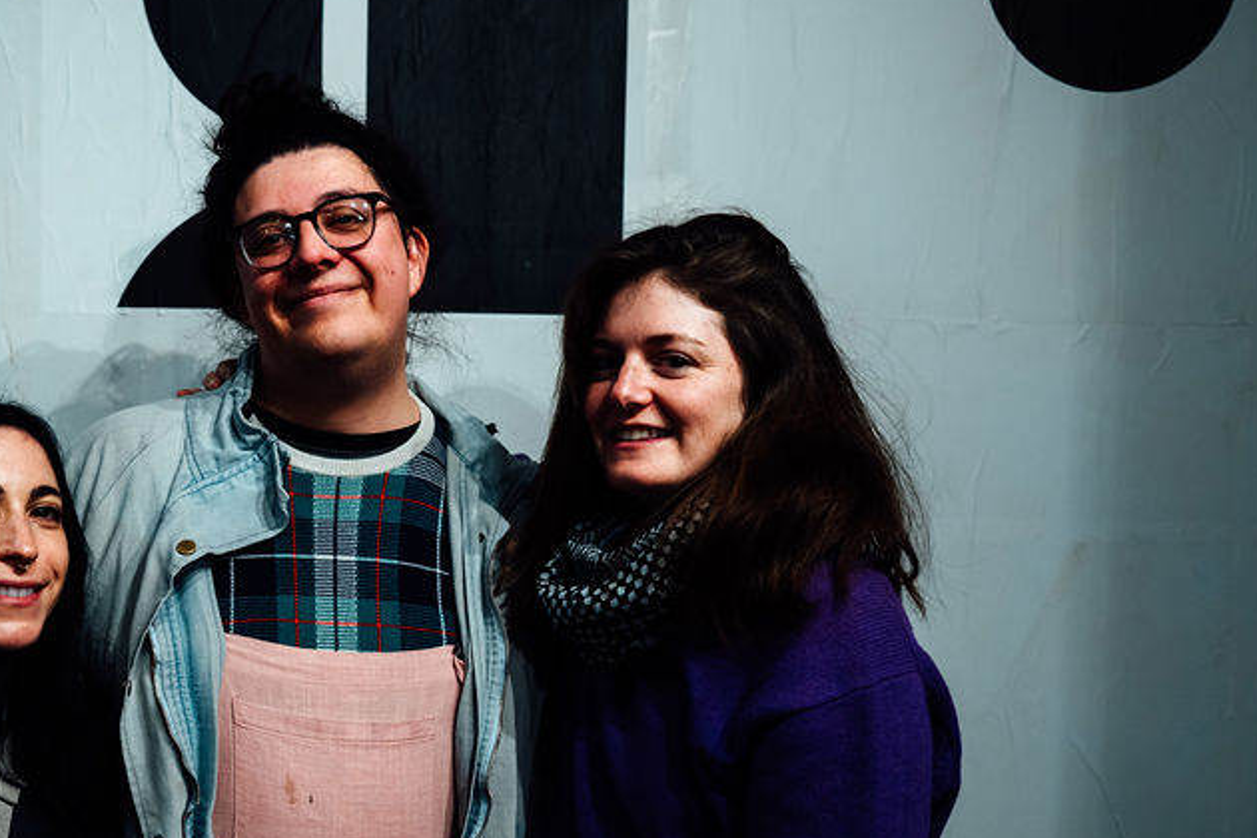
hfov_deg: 47.8
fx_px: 1362
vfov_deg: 34.0
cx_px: 327
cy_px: 540
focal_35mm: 39
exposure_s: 1/50
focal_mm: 24
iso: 640
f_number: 2.8
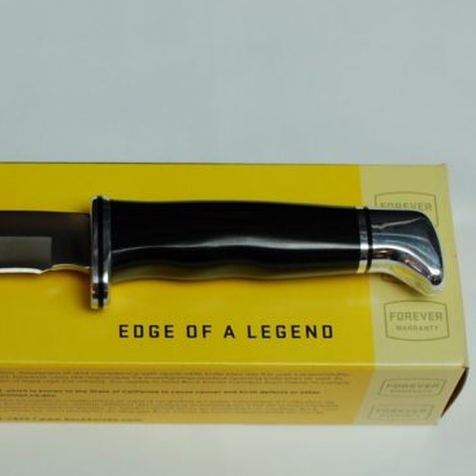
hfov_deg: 16.1
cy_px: 274
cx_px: 57
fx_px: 1665
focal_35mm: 107
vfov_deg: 16.3
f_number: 4.5
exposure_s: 1/80
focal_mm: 40
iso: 400
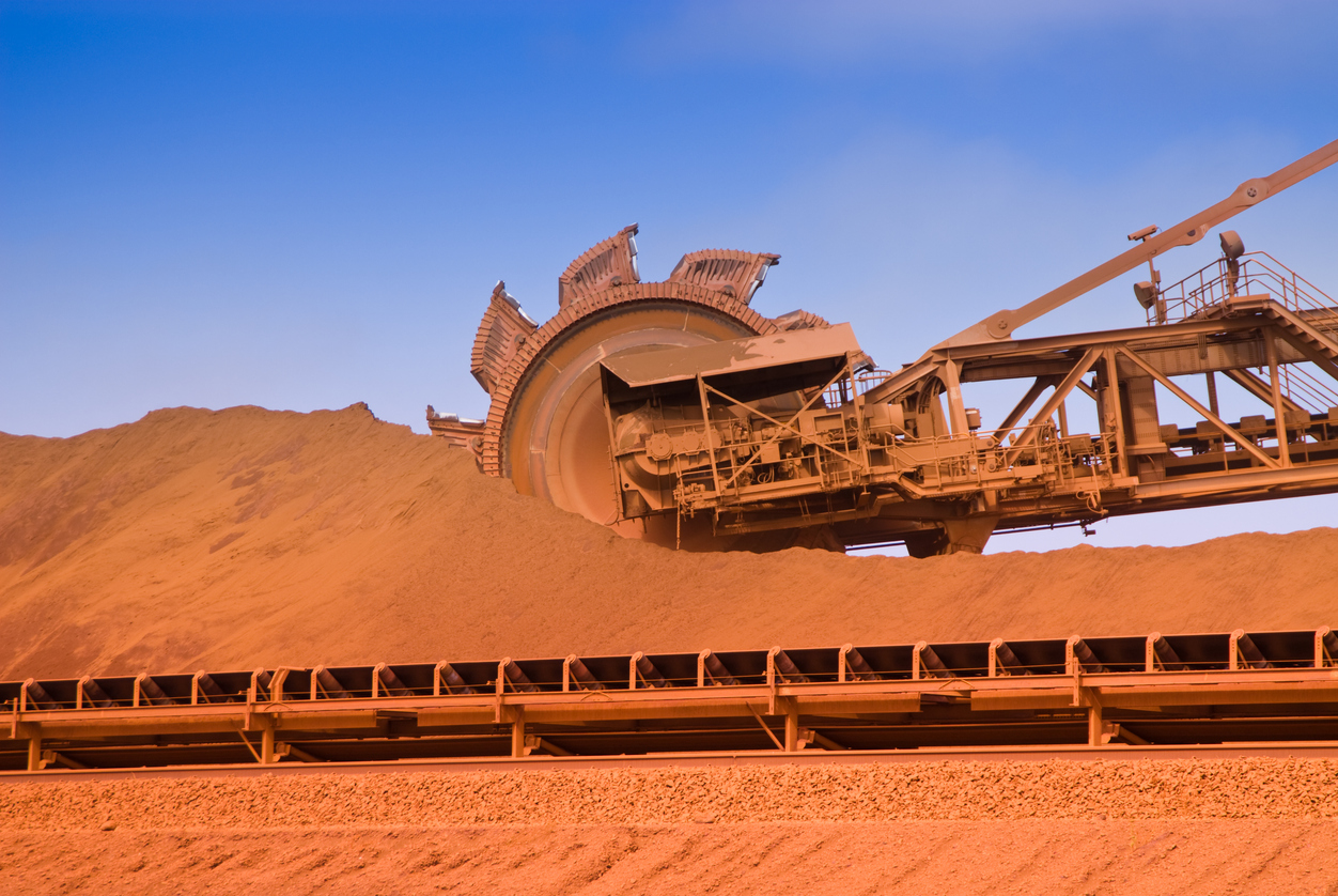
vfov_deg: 10.2
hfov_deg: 15.2
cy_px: 448
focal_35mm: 135
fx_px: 5023
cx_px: 669
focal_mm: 90
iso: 100
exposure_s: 1/250
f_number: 8
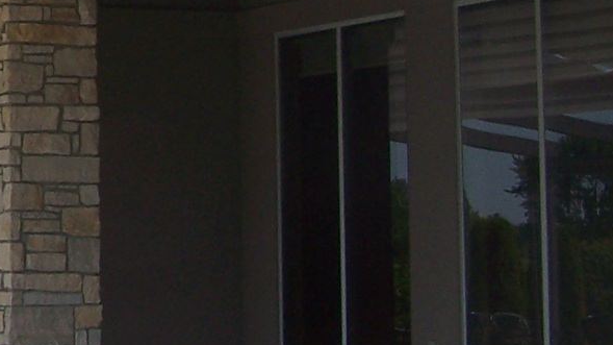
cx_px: -212
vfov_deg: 8.4
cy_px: 0
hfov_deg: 14.2
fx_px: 2340
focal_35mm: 144
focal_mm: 6.3
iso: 80
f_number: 4
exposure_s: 1/500
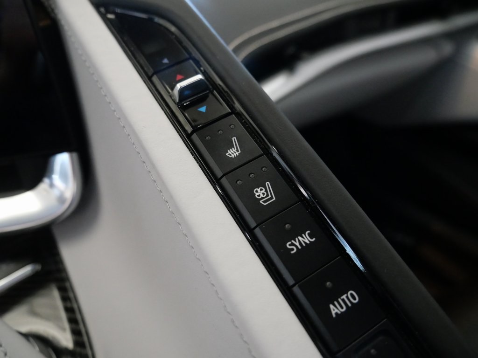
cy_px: 179
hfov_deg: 71.6
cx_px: 239
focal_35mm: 24
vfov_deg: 56.8
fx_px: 331
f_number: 3.5
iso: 3200
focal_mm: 12
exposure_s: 1/60
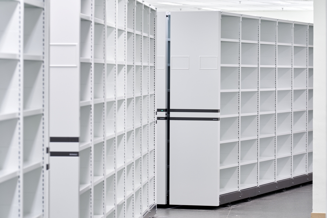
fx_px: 1635
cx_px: 164
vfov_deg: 7.6
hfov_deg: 11.4
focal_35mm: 180
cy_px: 109
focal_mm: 180
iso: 250
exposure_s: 1/4
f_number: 9
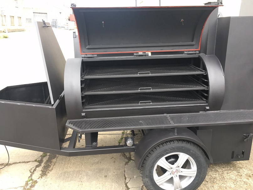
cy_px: 95
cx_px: 126
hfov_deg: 61.7
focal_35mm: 29
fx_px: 212
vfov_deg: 48.2
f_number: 2.2
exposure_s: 1/100
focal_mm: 4.15
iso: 32
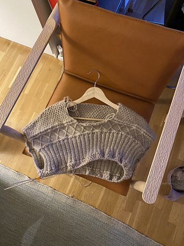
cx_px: 92
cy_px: 123
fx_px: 184
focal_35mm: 26
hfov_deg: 53.1
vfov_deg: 67.3
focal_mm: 4.25
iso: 640
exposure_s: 1/25
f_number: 1.8
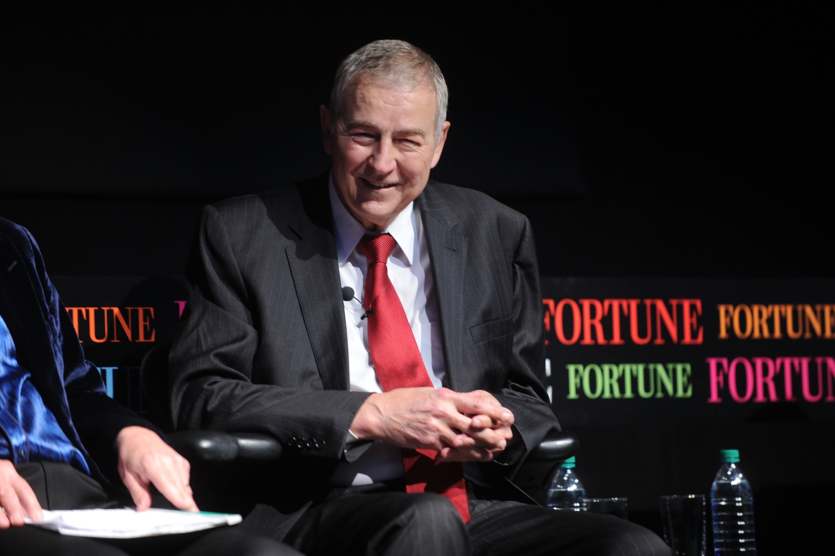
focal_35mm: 200
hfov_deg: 10.3
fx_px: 4636
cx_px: 418
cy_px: 278
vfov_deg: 6.9
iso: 2000
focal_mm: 200
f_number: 3.2
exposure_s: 1/200
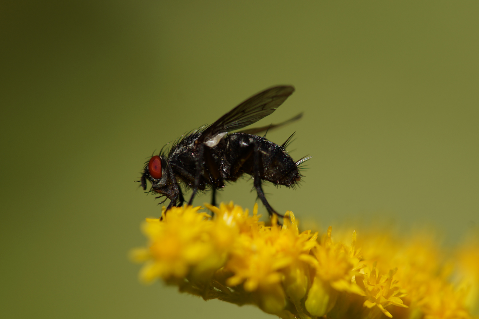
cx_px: 240
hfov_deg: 13.7
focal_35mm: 150
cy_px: 160
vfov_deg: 9.1
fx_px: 1995
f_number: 5
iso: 100
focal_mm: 100
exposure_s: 1/320
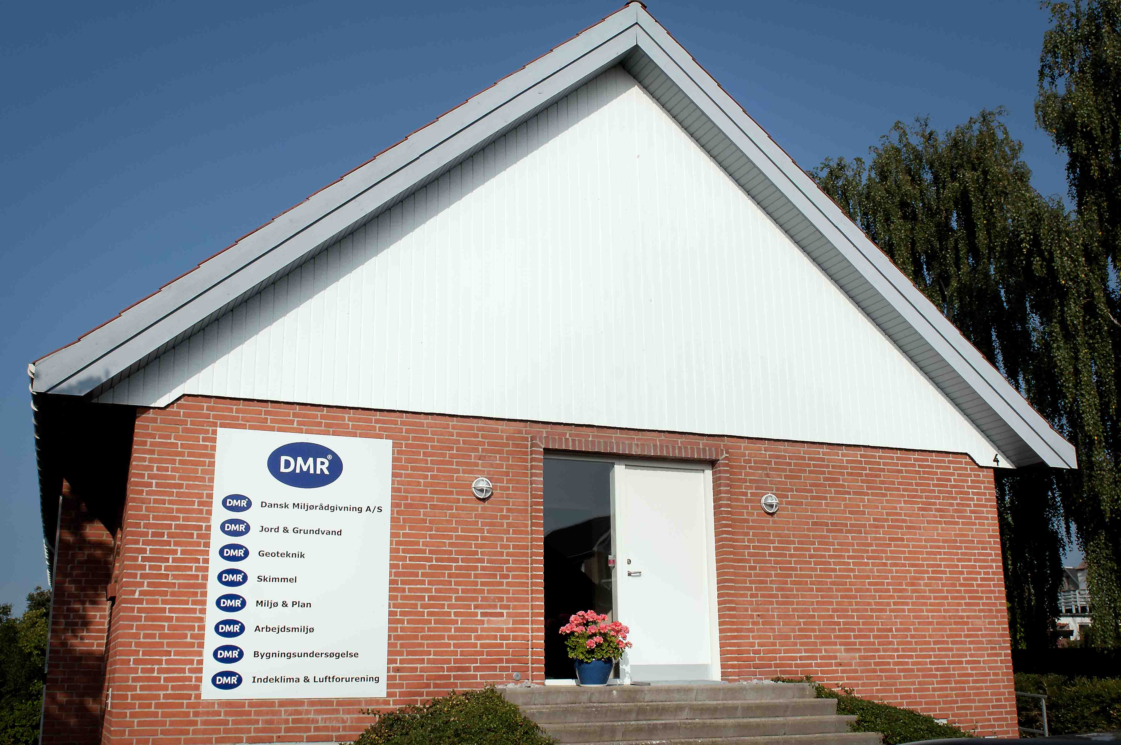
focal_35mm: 36
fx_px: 1120
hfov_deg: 53.2
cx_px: 560
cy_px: 372
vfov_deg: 36.8
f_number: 9.5
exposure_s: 1/750
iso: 200
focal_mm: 24
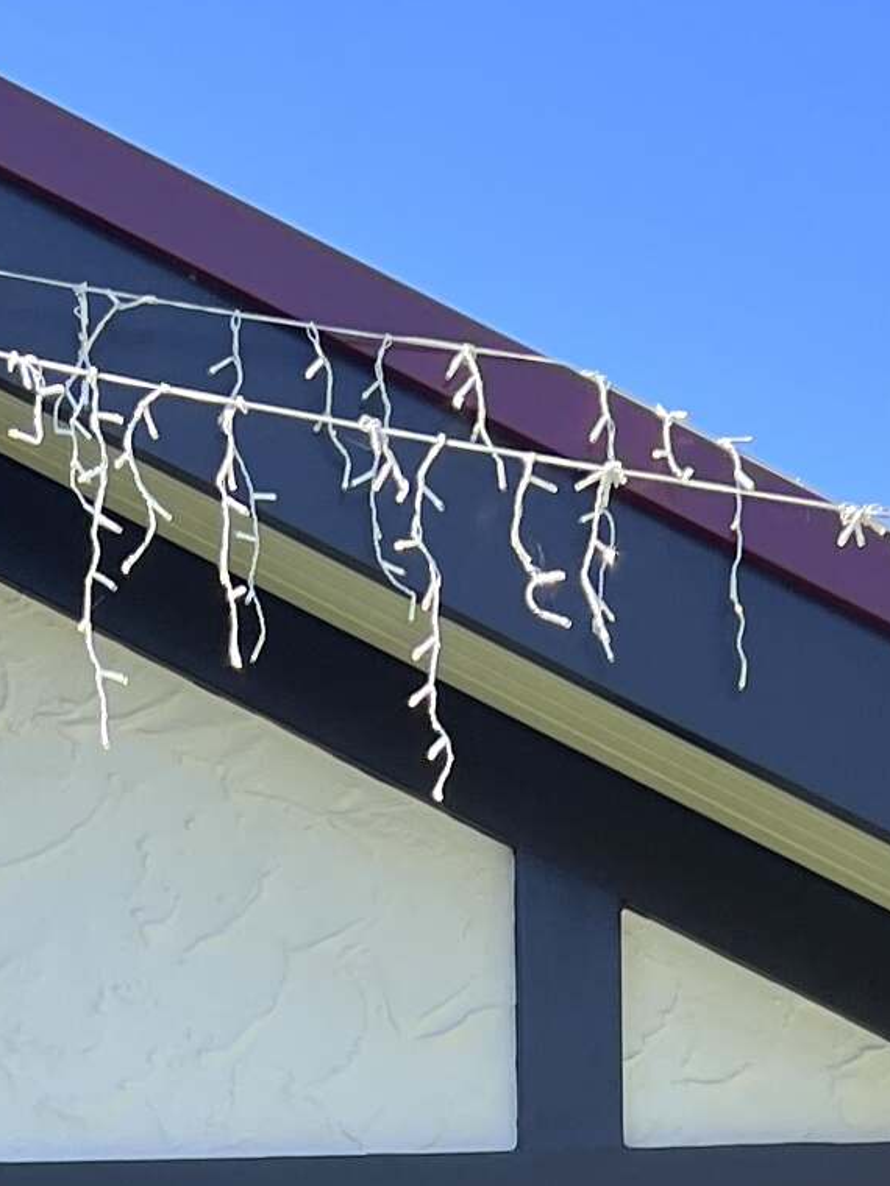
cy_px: 2008
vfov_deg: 15.3
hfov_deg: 12.7
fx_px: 3908
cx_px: -114
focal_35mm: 114
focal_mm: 5.7
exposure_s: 1/1029
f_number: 1.5
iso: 50
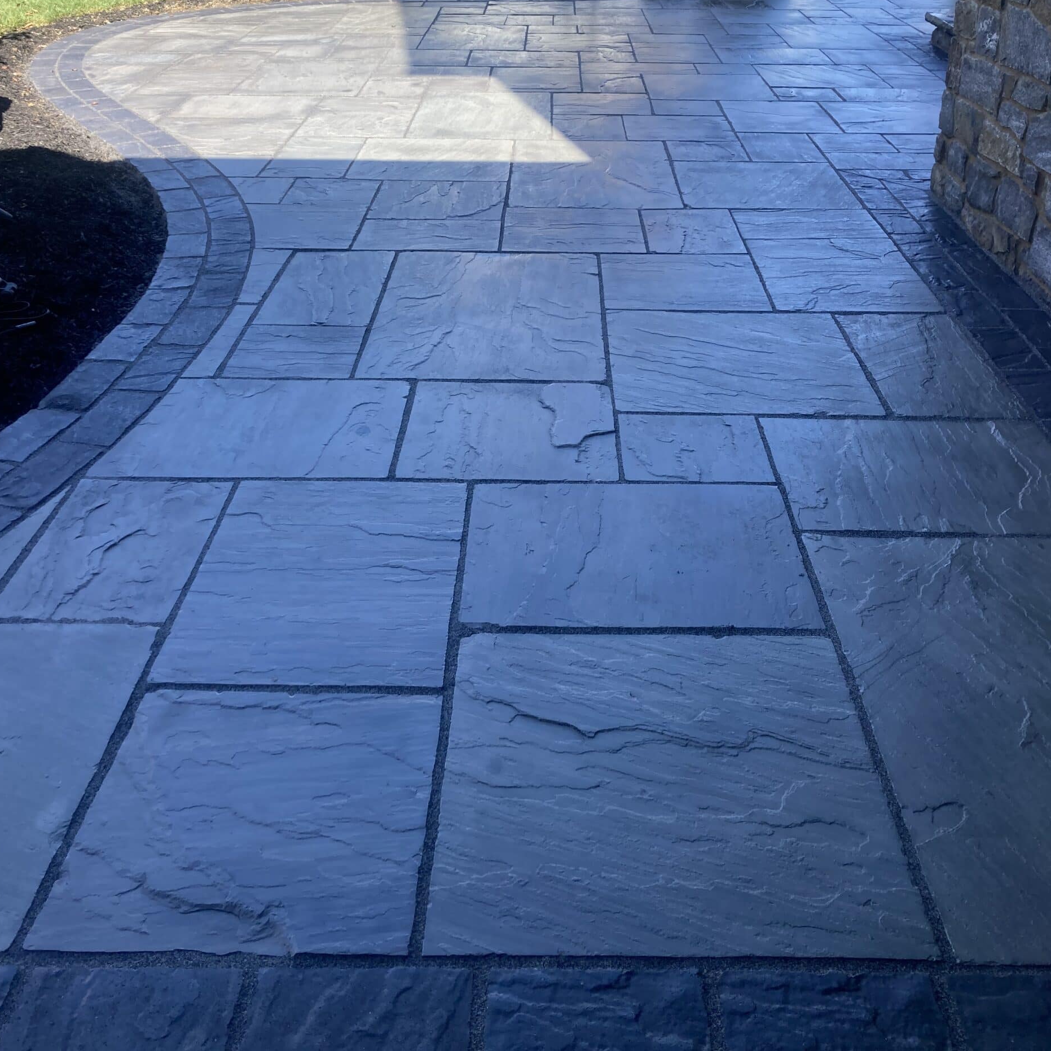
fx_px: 1168
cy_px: 347
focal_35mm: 34
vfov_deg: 47.6
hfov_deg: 48.4
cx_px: 518
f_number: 1.8
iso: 20
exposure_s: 1/564
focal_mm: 3.99
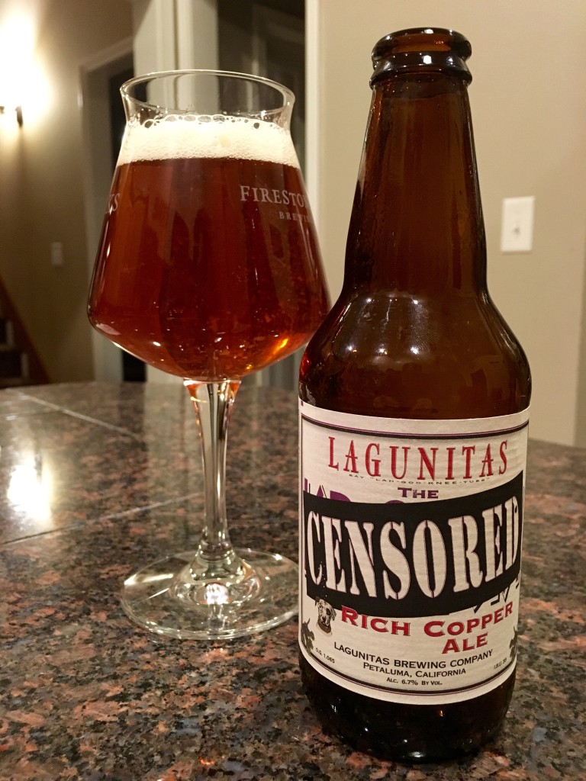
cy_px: 390
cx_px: 293
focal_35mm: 29
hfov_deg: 48.2
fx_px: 655
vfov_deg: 61.7
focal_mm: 4.15
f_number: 2.2
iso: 200
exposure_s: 1/15
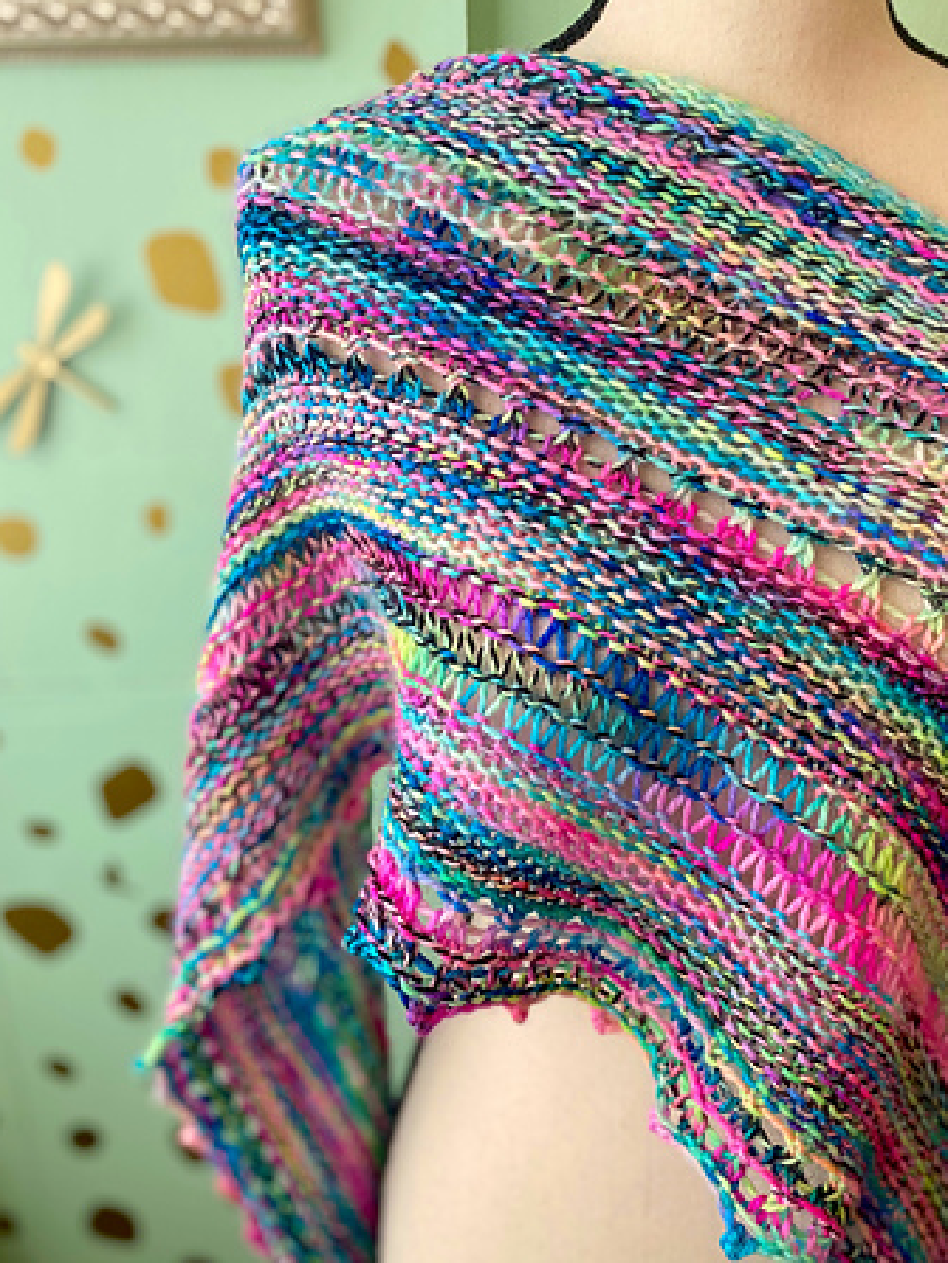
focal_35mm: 29
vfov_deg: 61.6
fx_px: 1059
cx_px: 515
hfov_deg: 48.2
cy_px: 600
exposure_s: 1/60
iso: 125
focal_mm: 4.25
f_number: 1.8
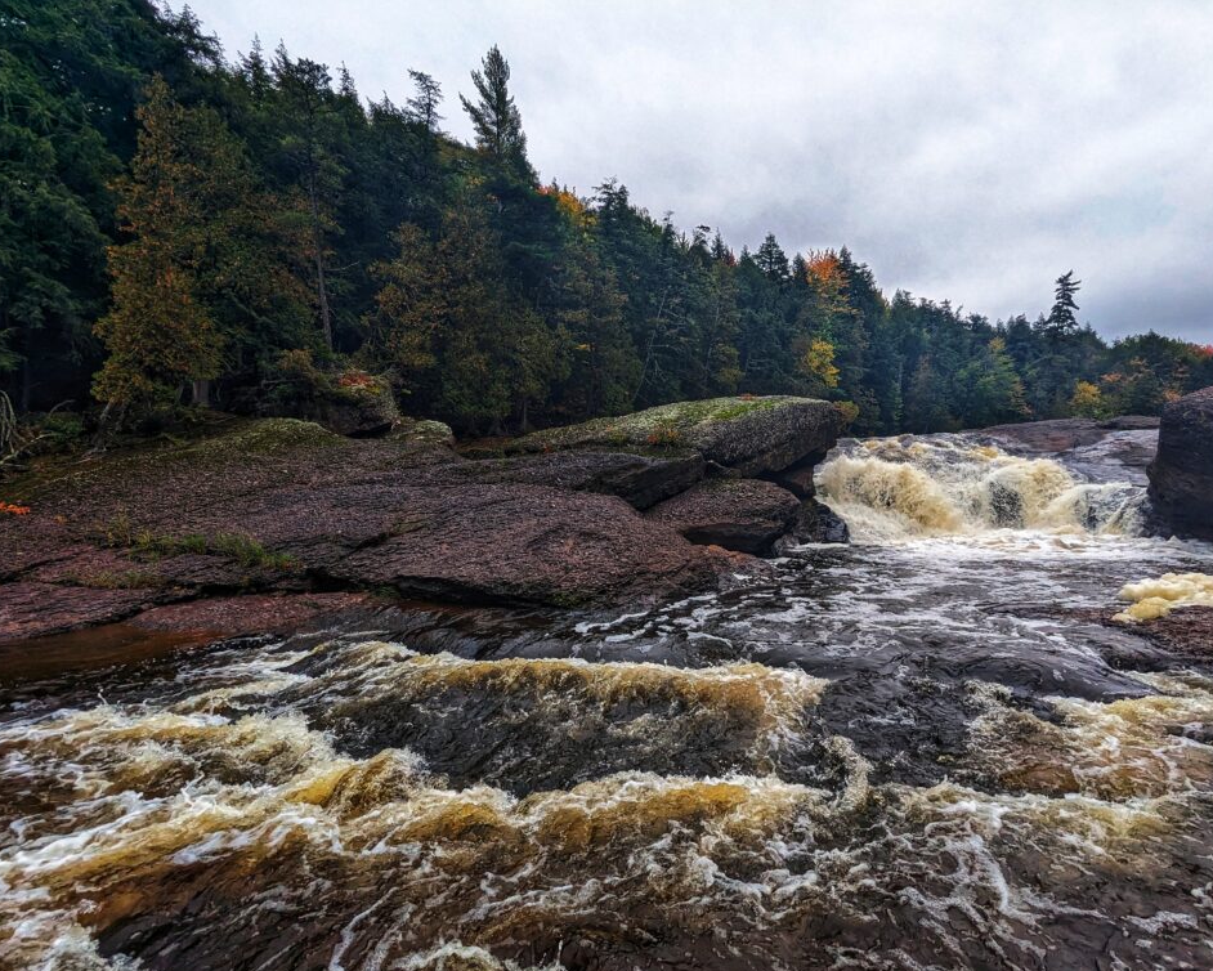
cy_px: 495
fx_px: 610
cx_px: 648
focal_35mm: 17
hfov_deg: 89.5
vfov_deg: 77.0
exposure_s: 1/939
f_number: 2.2
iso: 65
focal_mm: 2.35
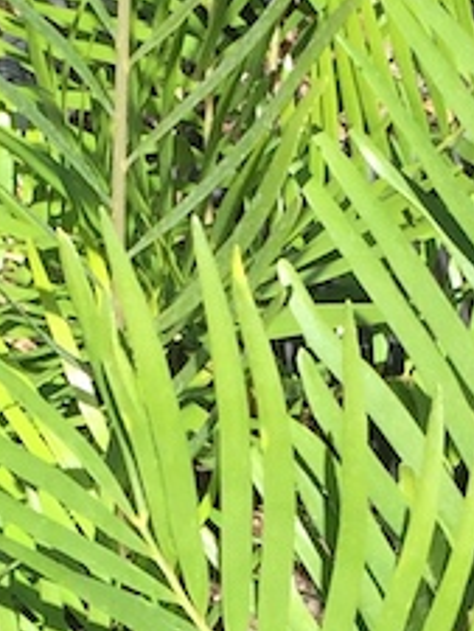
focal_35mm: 172
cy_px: 879
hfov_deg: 8.6
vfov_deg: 11.1
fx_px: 3137
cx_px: 292
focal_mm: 4.15
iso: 32
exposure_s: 1/648
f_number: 2.2
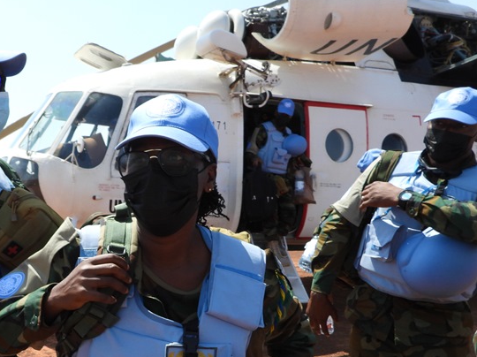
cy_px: 271
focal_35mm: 41
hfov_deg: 43.2
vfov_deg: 34.3
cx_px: 80
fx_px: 564
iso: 100
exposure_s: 1/1000
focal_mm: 4.3
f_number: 2.8
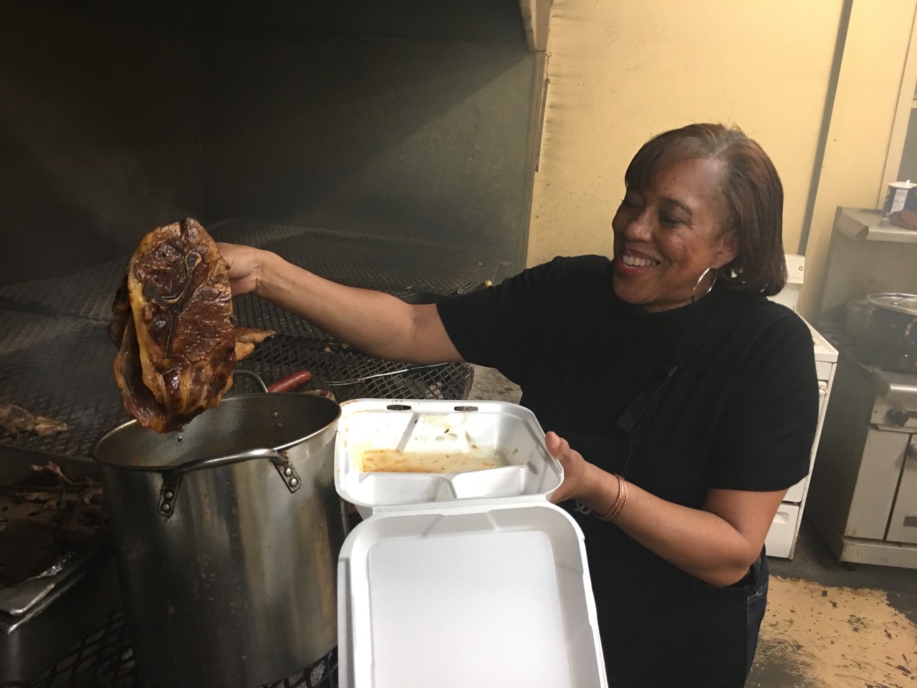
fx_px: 768
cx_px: 458
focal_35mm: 29
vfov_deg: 48.2
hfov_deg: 61.7
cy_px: 344
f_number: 2.2
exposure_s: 1/15
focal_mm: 4.15
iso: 100
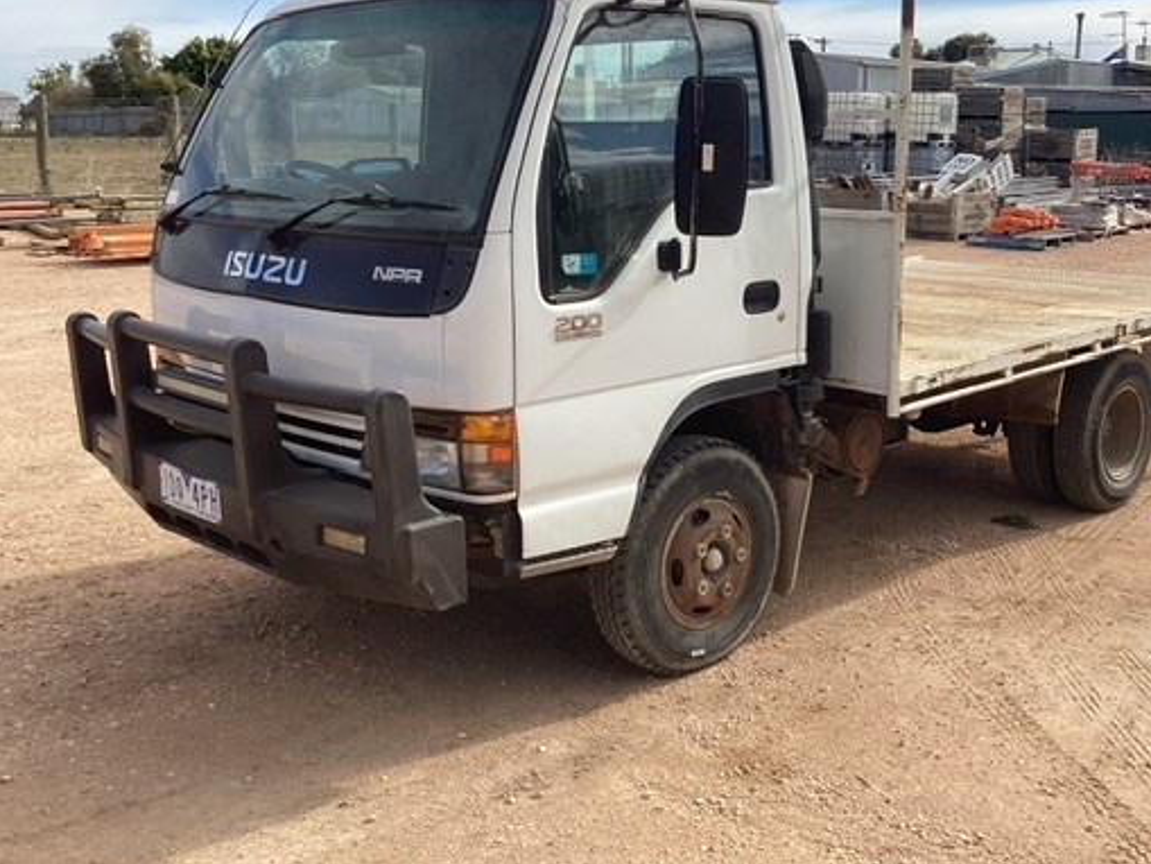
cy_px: 342
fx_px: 1297
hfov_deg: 47.6
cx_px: 683
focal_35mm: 39
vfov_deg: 36.7
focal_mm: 3.3
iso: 25
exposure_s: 1/1116
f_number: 2.4
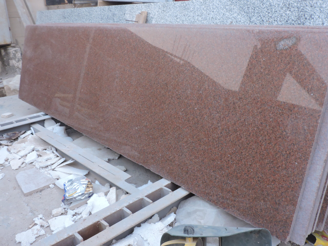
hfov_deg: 55.4
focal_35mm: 33
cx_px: 164
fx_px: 313
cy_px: 123
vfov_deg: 42.9
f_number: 3.2
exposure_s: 1/30
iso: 400
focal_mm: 5.9
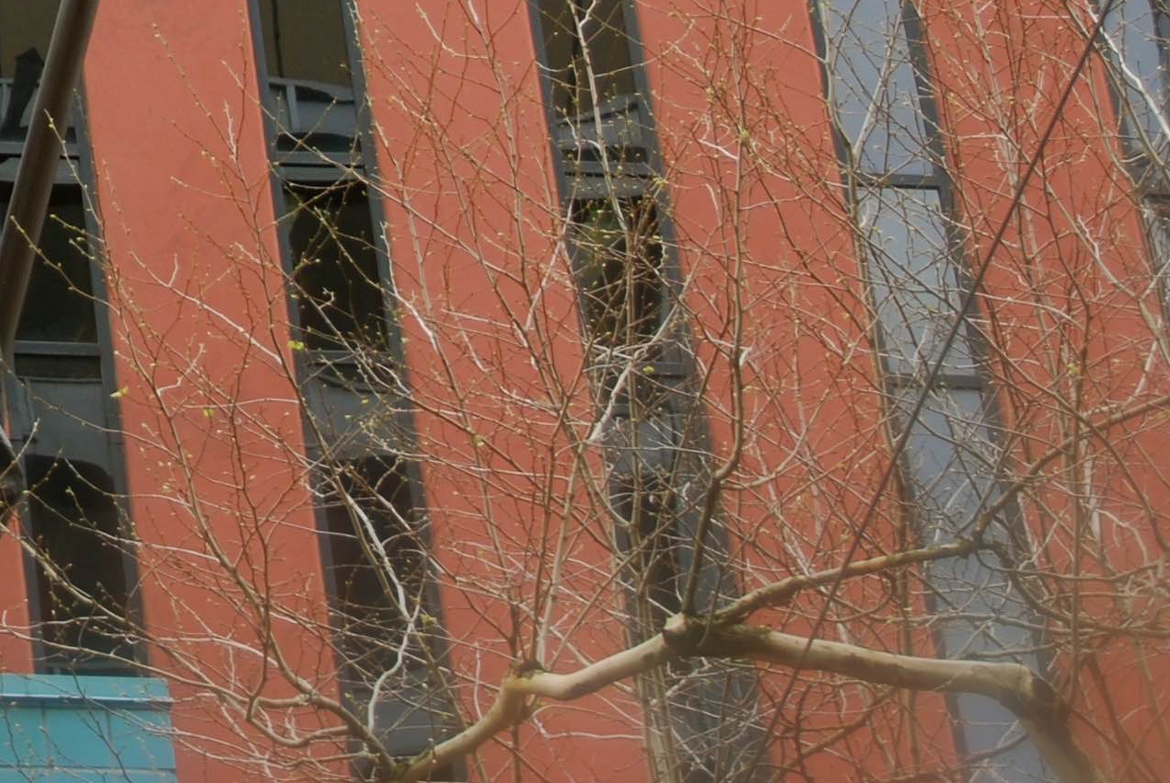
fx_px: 6541
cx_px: -516
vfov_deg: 6.8
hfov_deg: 9.9
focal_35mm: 201
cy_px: -363
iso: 200
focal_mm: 44
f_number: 5
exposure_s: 1/100
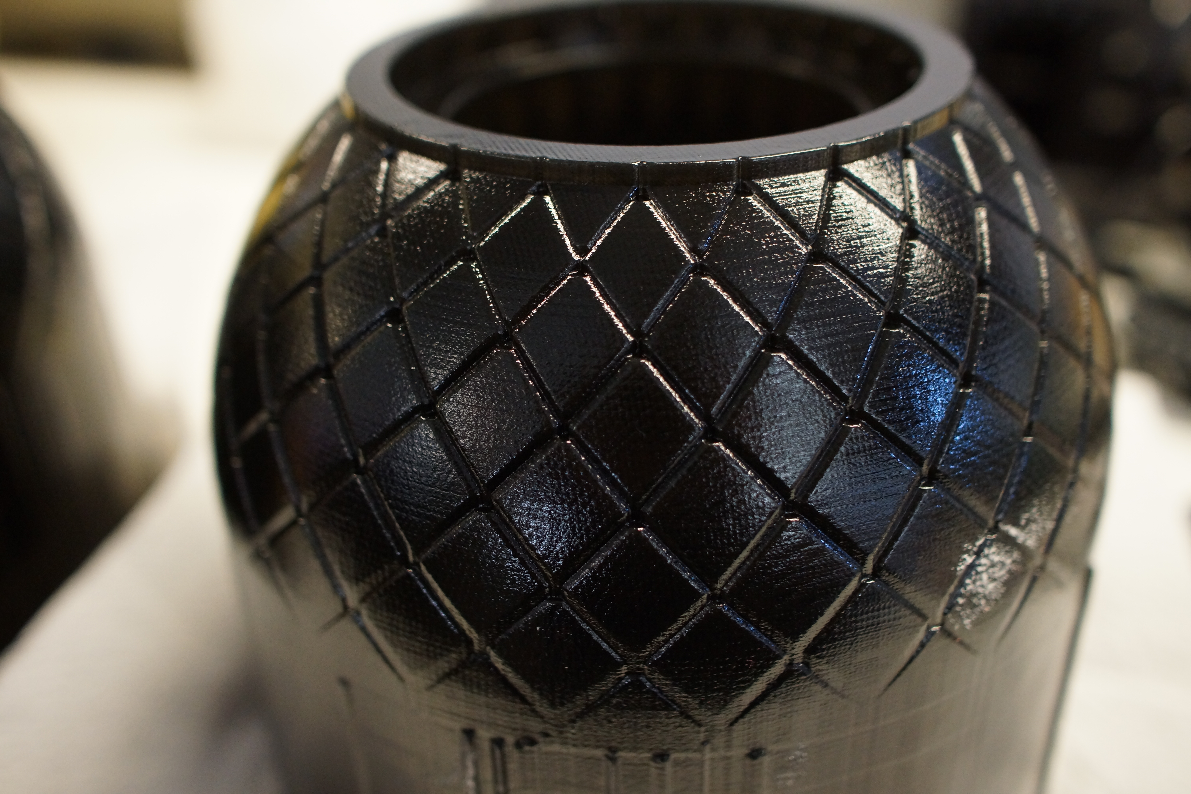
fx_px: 1191
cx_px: 596
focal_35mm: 36
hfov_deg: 53.1
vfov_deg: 36.9
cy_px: 397
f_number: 2.2
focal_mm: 24
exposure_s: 1/60
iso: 1600
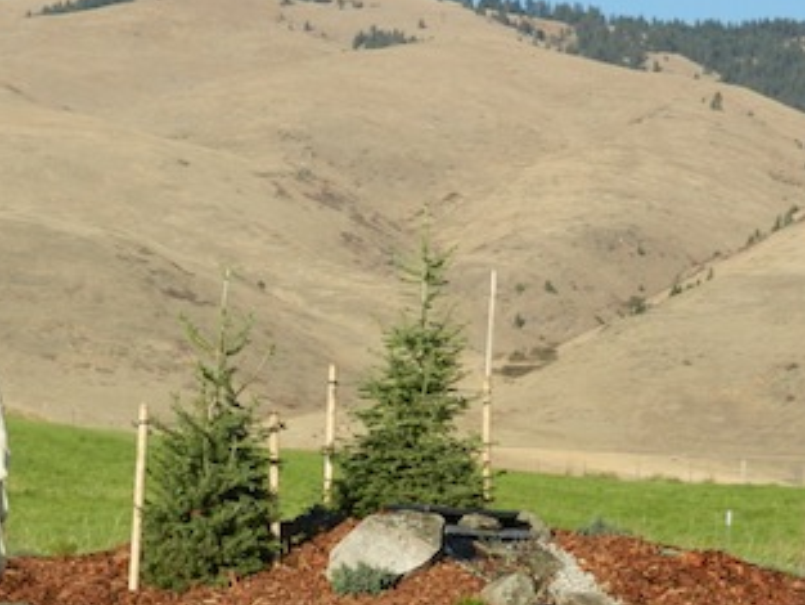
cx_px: 316
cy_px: 720
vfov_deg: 11.5
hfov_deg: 15.5
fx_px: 2955
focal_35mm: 127
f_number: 4.4
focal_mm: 9.4
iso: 160
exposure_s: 1/800
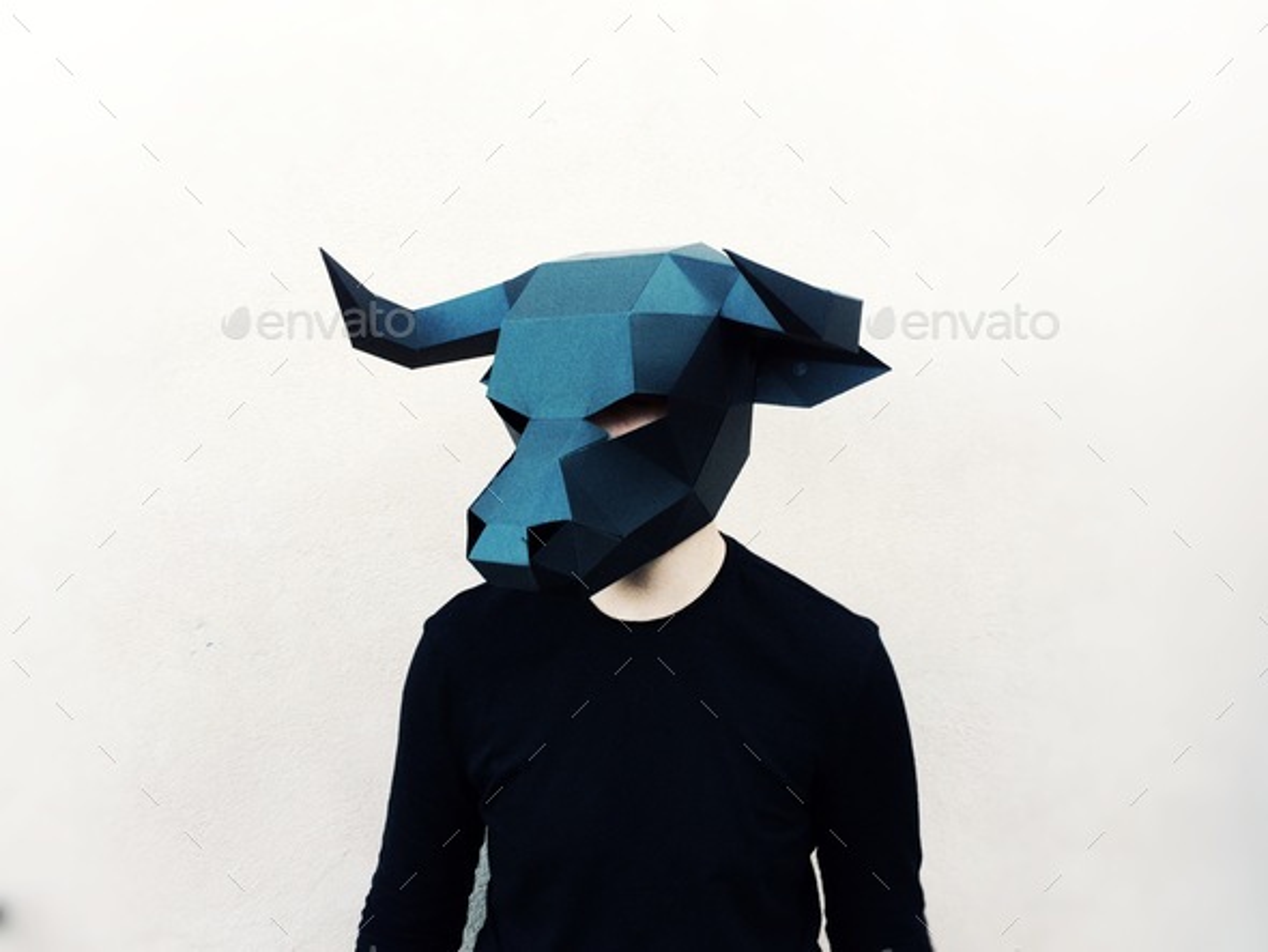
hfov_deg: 61.6
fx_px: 1063
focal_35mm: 29
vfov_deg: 48.3
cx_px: 634
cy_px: 476
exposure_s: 1/50
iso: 32
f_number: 2.2
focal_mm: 4.15
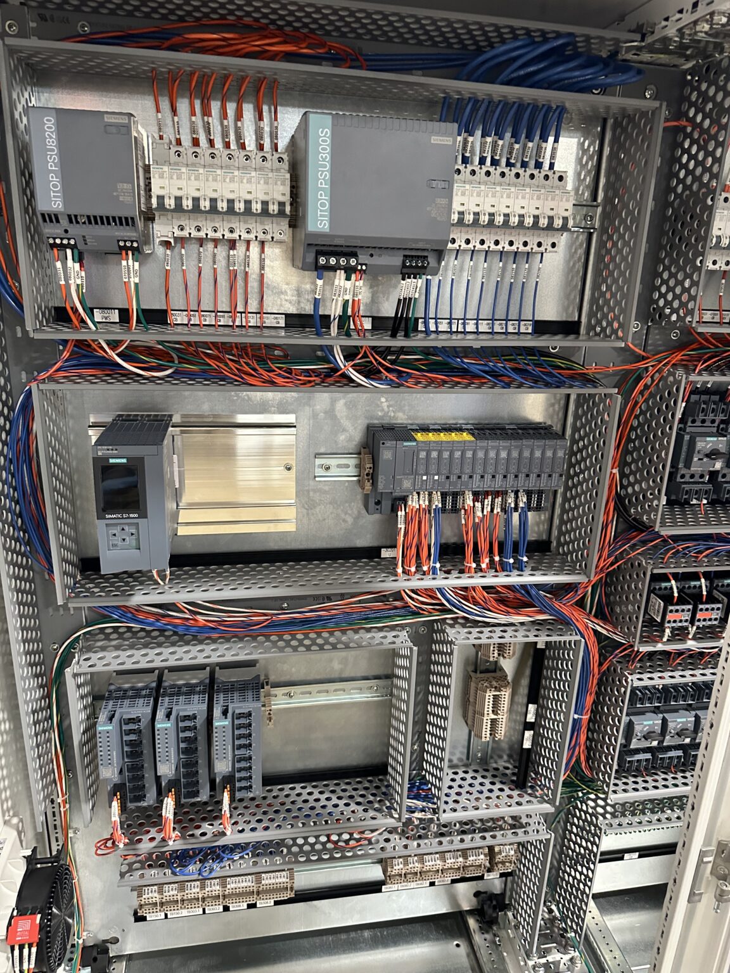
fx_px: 675
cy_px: 486
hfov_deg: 56.8
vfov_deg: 71.6
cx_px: 365
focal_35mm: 24
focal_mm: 6.86
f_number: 1.78
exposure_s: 1/60
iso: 640
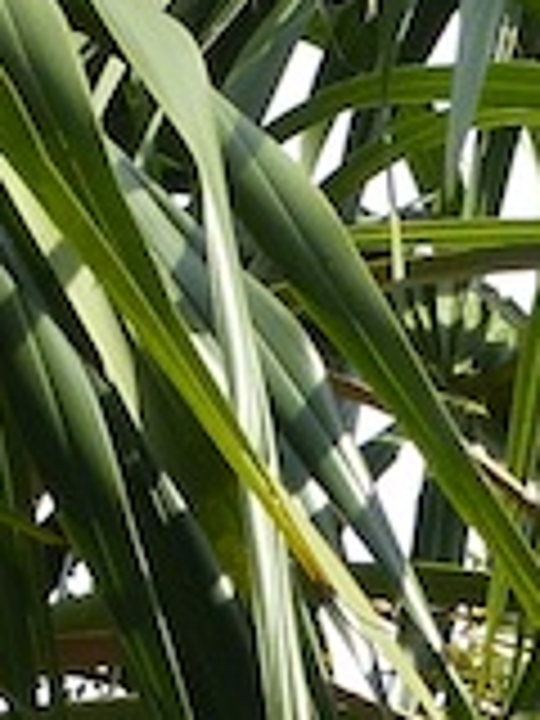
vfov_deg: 2.6
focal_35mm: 771
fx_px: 16037
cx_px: -248
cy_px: -108
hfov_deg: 1.9
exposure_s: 1/800
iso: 100
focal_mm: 19.6
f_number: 4
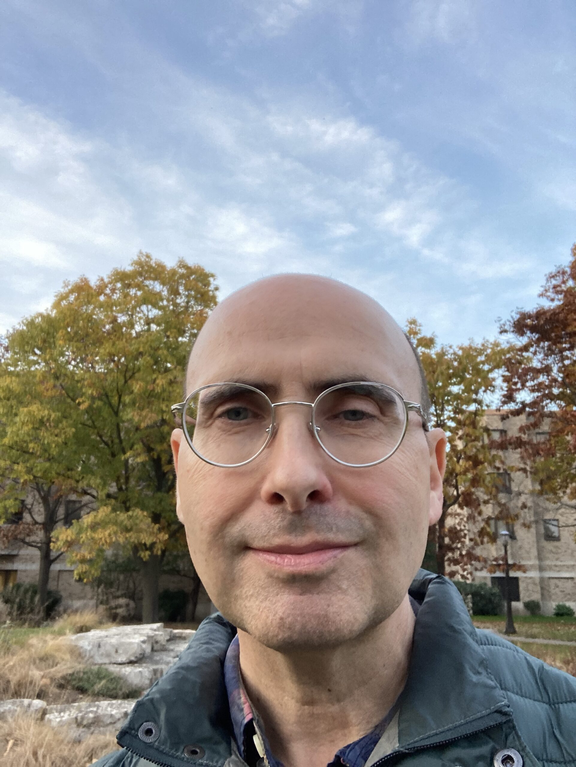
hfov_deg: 44.2
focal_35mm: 32
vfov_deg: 56.8
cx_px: 288
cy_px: 384
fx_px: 709
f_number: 2.2
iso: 100
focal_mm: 2.87
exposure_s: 1/60
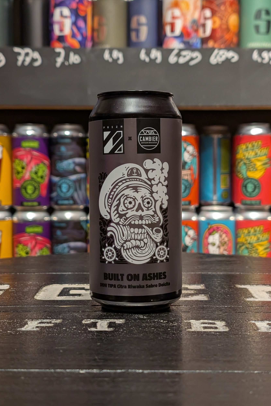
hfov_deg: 26.0
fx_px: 587
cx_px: 131
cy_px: 201
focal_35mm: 52
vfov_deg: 38.2
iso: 229
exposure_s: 1/100
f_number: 1.68
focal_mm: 6.9
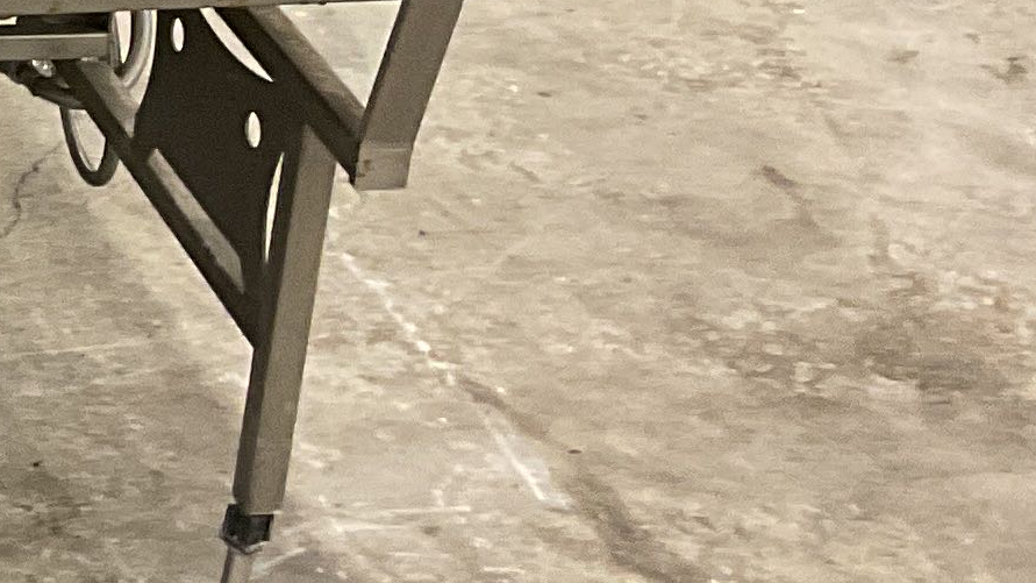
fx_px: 3928
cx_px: -945
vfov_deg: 8.2
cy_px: -375
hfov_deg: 13.2
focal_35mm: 143
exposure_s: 1/50
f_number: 1.8
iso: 160
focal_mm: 3
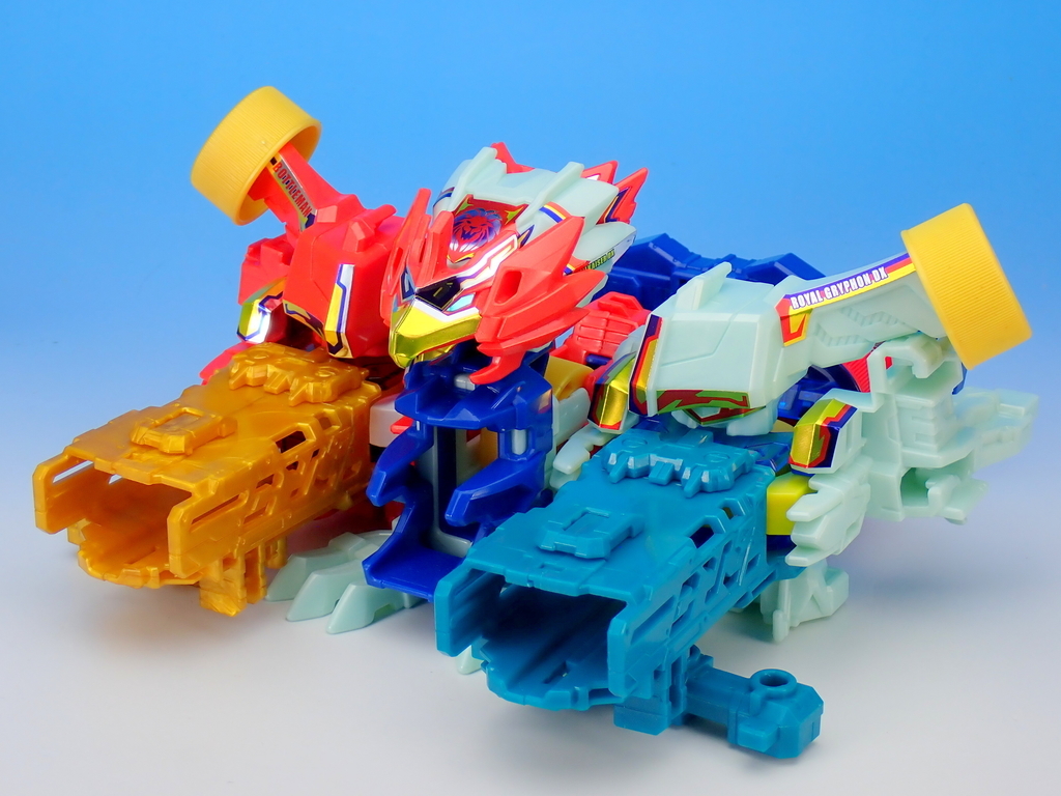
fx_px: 2176
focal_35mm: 71
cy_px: 398
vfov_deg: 20.7
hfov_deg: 27.4
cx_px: 530
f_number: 16
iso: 100
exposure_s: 1/1.6
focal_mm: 12.73
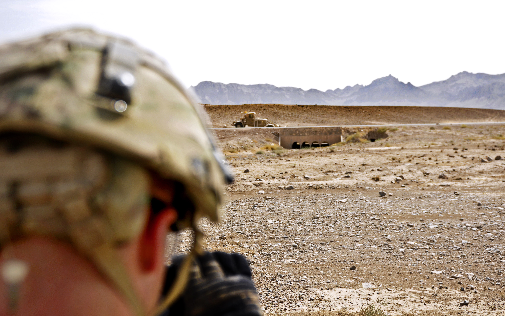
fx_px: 509
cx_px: 251
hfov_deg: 52.7
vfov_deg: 34.4
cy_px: 156
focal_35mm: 37
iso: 250
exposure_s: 1/2500
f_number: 2.8
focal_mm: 24
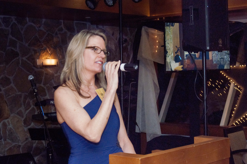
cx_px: 124
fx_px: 514
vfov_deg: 18.1
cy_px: 82
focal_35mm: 75
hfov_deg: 27.0
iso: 500
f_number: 7.1
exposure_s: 1/80
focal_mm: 50
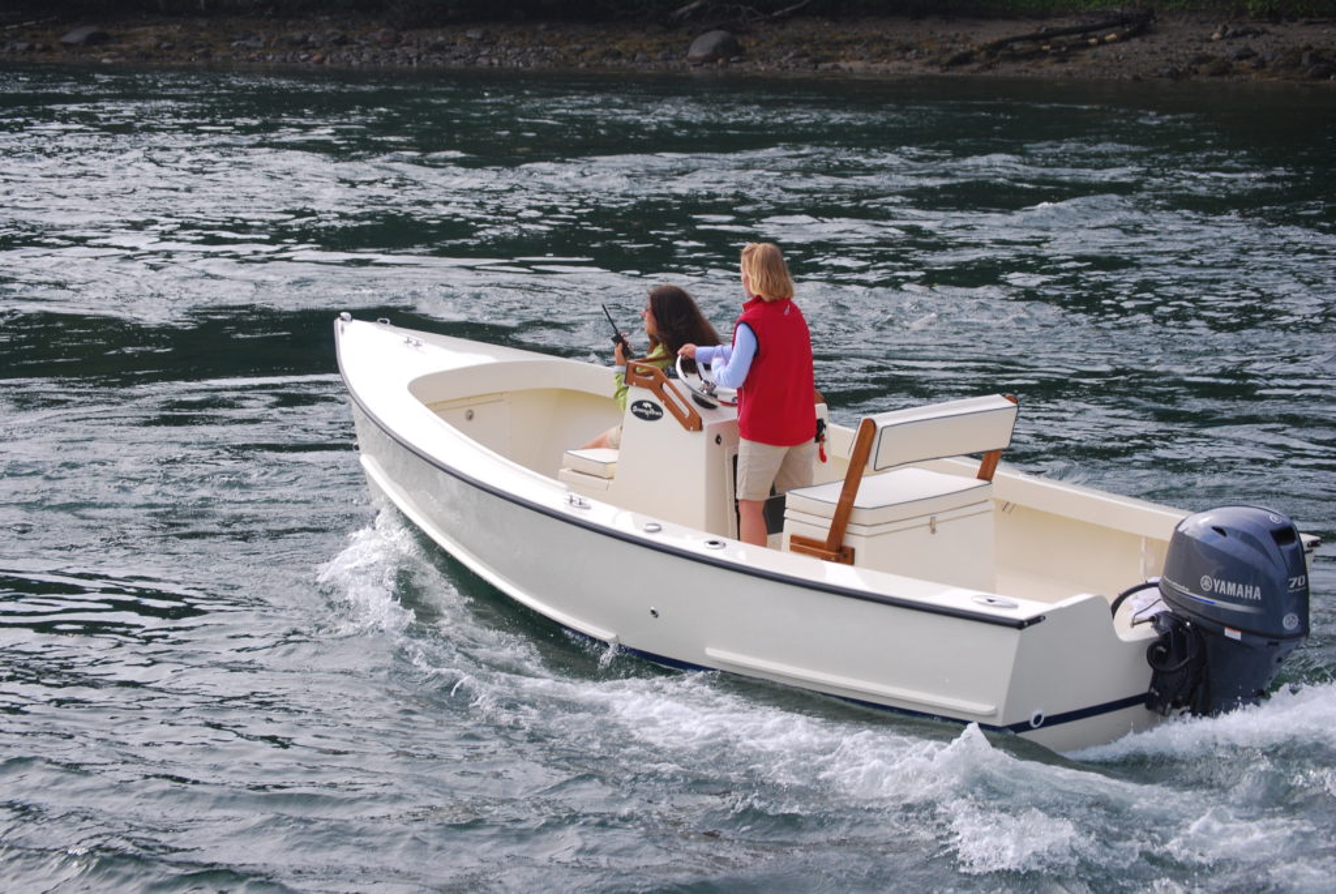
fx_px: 3065
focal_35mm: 82
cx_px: 668
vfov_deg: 16.6
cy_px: 447
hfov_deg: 24.6
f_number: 6.3
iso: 200
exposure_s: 1/500
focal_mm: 55
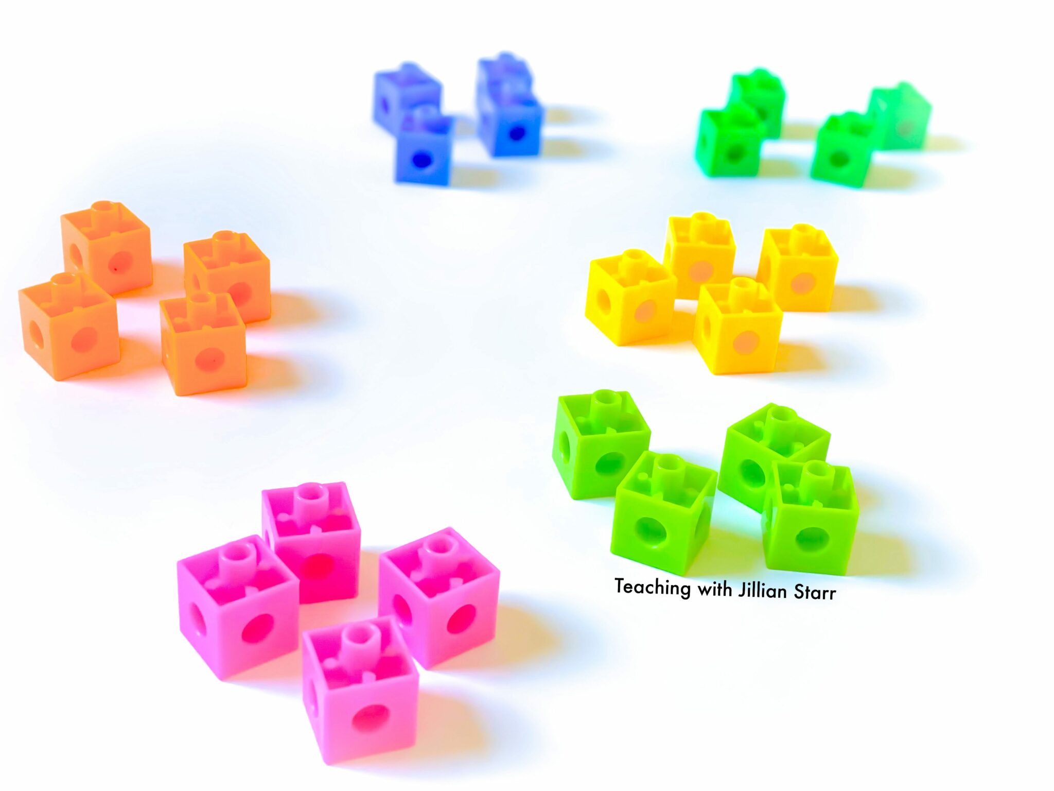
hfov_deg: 36.8
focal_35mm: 52
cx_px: 527
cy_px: 396
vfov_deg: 28.0
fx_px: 1583
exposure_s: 1/120
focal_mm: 6
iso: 160
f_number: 2
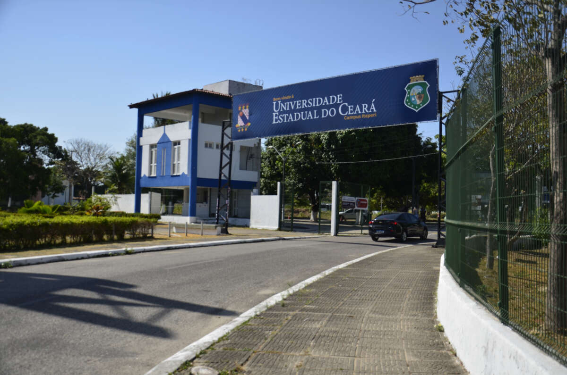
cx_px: 284
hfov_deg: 51.4
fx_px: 589
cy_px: 188
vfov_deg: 35.3
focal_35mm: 38
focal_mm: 25
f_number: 5
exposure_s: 1/800
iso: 100
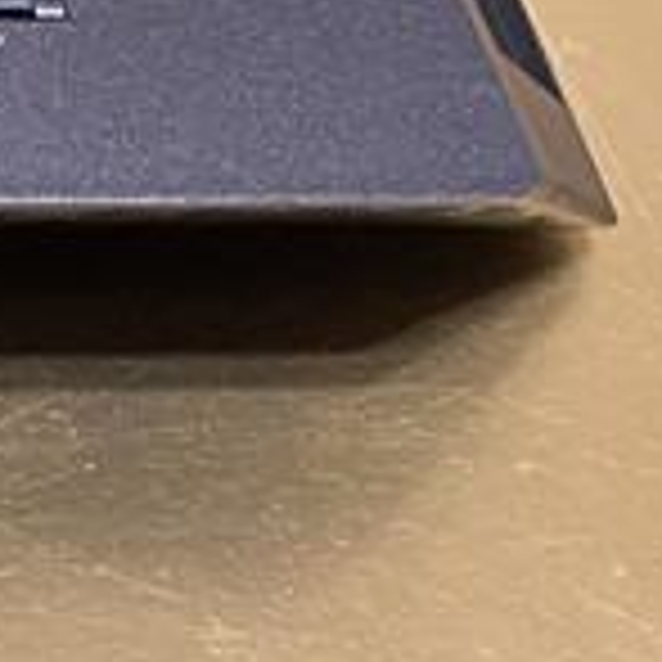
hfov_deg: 9.2
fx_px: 3613
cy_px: -180
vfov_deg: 10.3
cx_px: -1016
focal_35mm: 167
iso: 200
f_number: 1.8
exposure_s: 1/50
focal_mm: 4.25
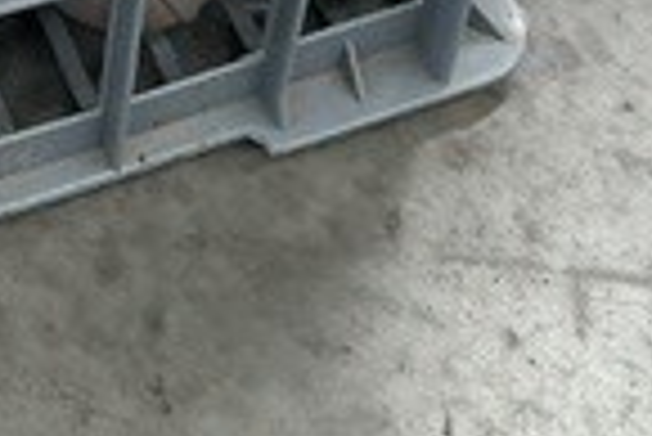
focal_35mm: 133
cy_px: -490
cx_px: -157
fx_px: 2411
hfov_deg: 14.8
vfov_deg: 9.5
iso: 40
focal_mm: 3
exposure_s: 1/60
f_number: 1.8
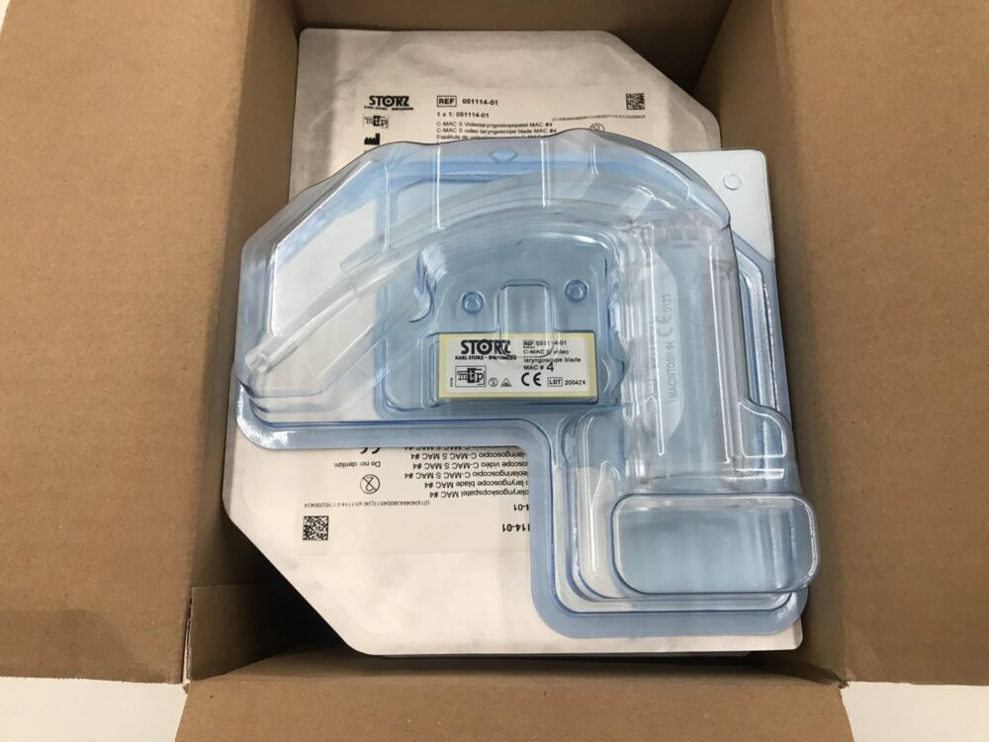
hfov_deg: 63.4
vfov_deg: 49.7
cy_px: 371
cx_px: 494
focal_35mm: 28
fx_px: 800
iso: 25
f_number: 1.8
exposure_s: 1/40
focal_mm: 3.99
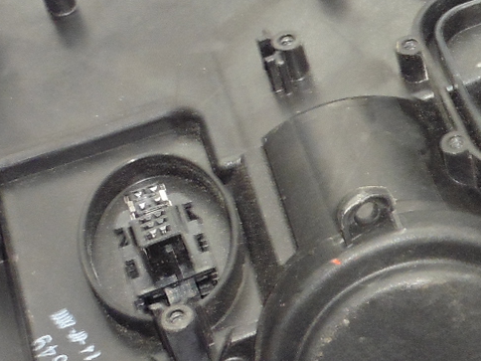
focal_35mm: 127
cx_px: 571
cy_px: 105
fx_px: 1765
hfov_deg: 15.0
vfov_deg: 11.7
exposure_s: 1/200
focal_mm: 5.4
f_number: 4.5
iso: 160
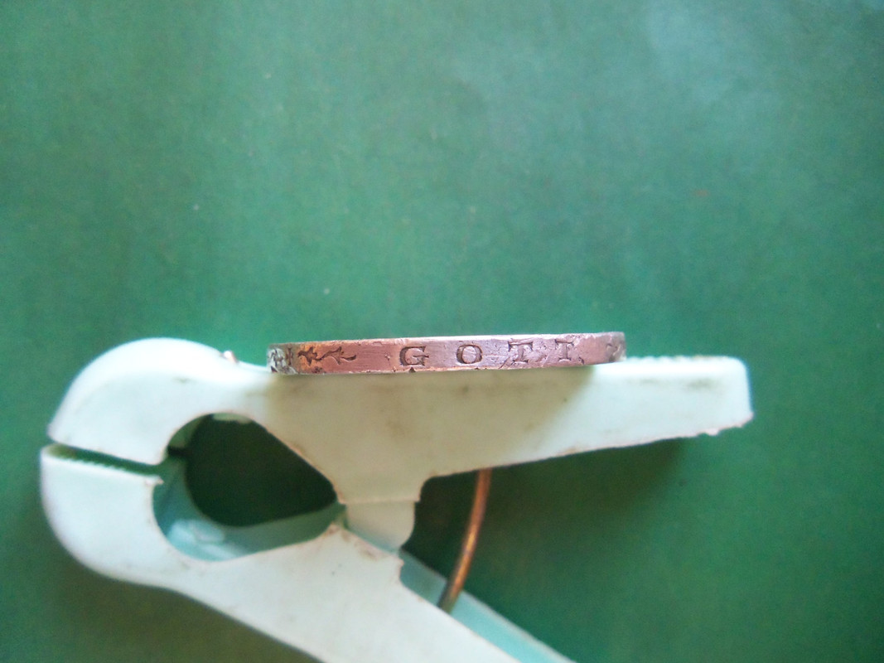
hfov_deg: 63.4
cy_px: 332
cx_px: 442
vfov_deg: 49.7
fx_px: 715
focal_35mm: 28
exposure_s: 1/30
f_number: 3.9
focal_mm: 5.1
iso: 400
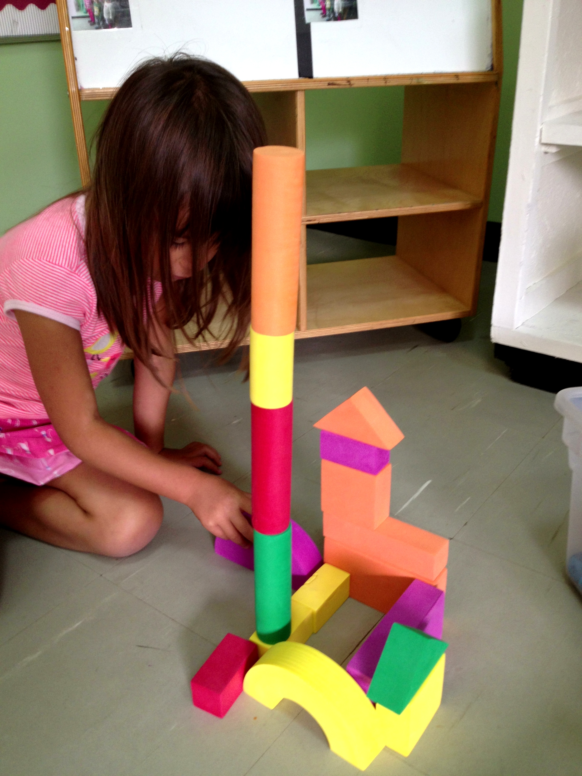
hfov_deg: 40.7
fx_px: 785
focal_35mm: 35
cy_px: 388
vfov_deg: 52.6
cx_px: 291
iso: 64
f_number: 2.4
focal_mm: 4.28
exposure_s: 1/20
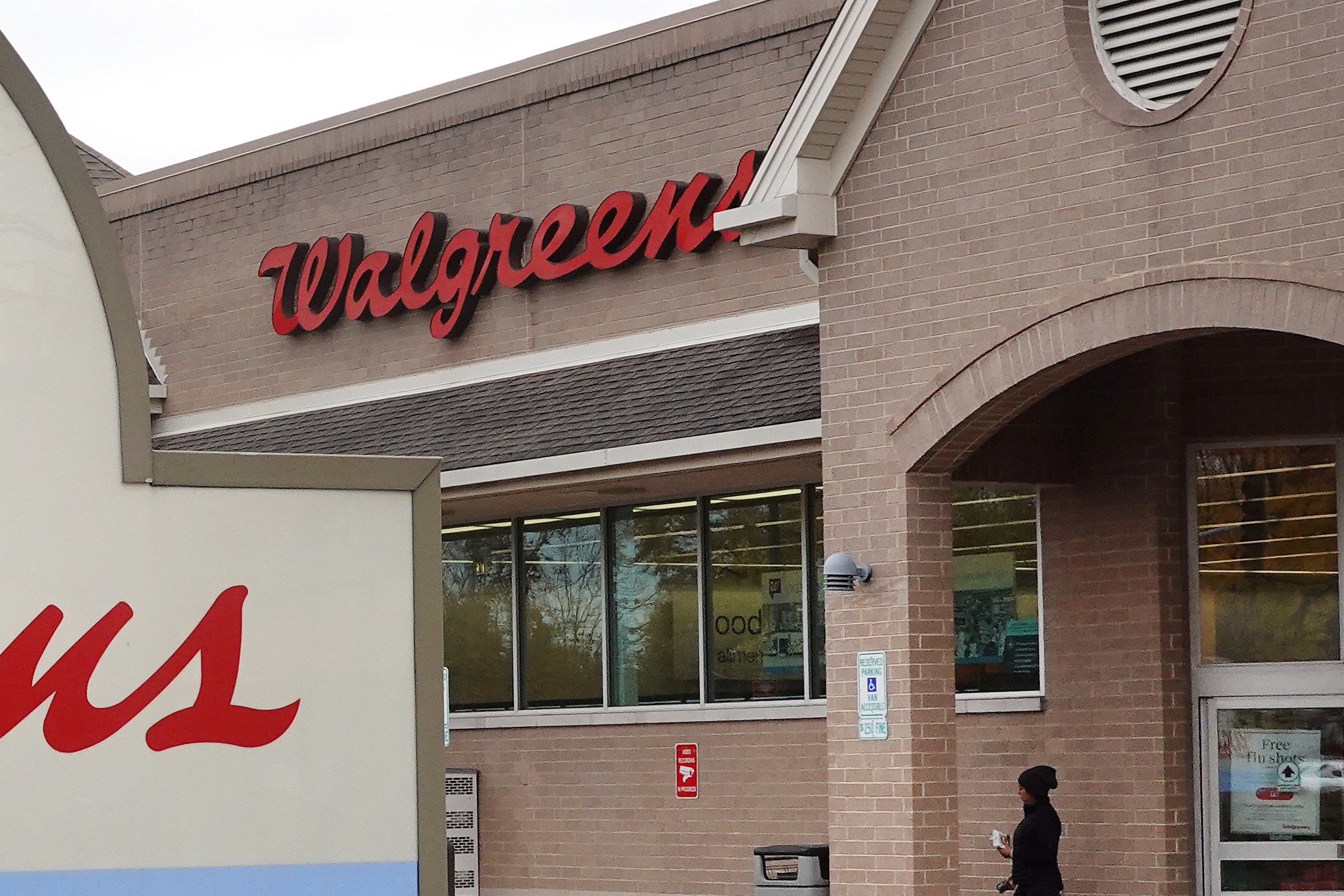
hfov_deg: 18.0
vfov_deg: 12.5
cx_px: -158
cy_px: 631
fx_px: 4069
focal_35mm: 109
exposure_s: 1/200
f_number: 9
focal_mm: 16.21
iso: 500
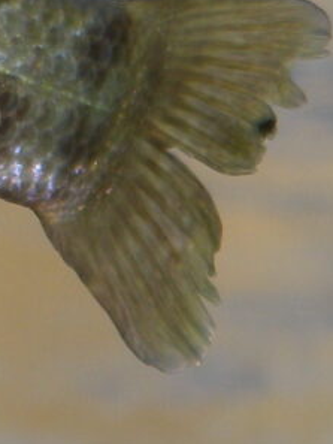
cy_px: -111
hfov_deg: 2.5
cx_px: -676
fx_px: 7549
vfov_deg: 3.4
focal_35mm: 589
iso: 64
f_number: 4
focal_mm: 18.9
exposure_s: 1/320
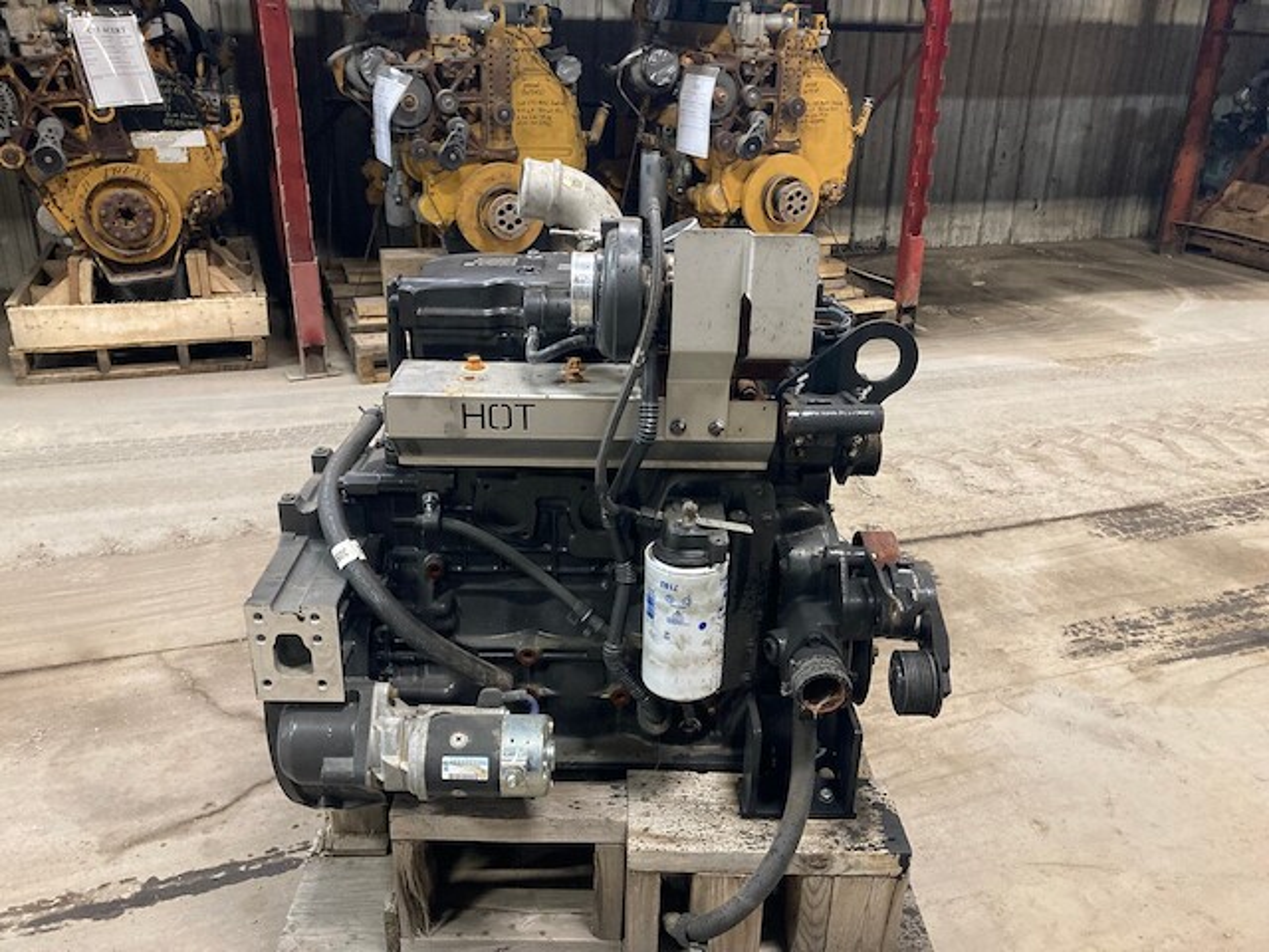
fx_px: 1026
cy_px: 476
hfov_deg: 63.4
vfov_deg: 49.7
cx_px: 634
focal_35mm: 28
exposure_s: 1/40
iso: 320
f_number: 1.8
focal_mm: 3.99
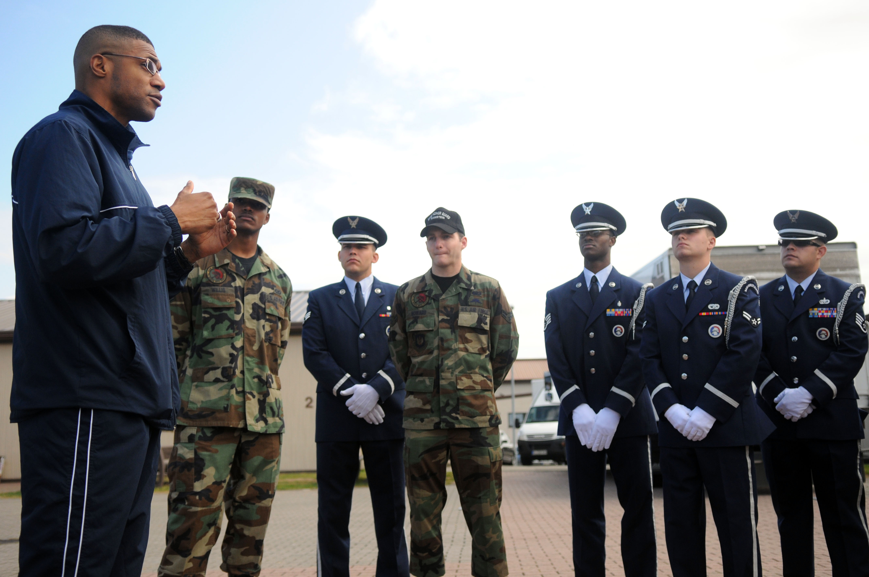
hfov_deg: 46.4
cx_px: 434
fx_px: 1013
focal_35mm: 42
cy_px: 288
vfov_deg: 31.8
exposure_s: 1/2500
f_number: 2.8
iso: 320
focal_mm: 28
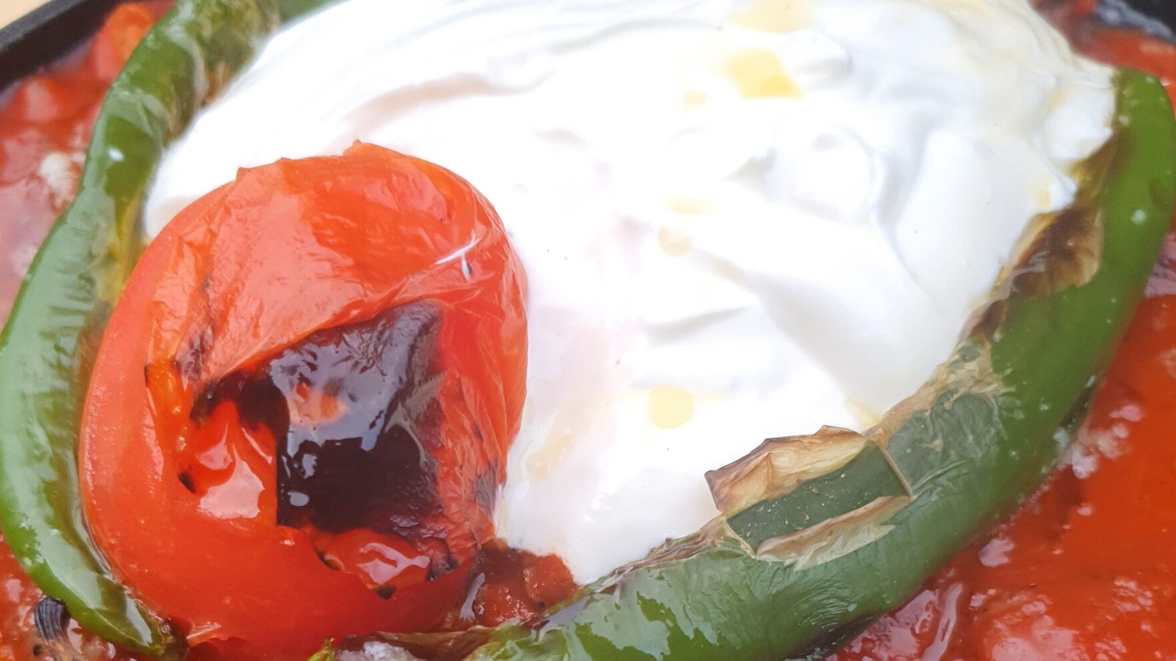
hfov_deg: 49.4
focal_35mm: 41
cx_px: 543
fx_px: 1278
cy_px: 580
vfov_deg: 28.0
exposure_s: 1/120
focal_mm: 4.32
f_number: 1.5
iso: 50
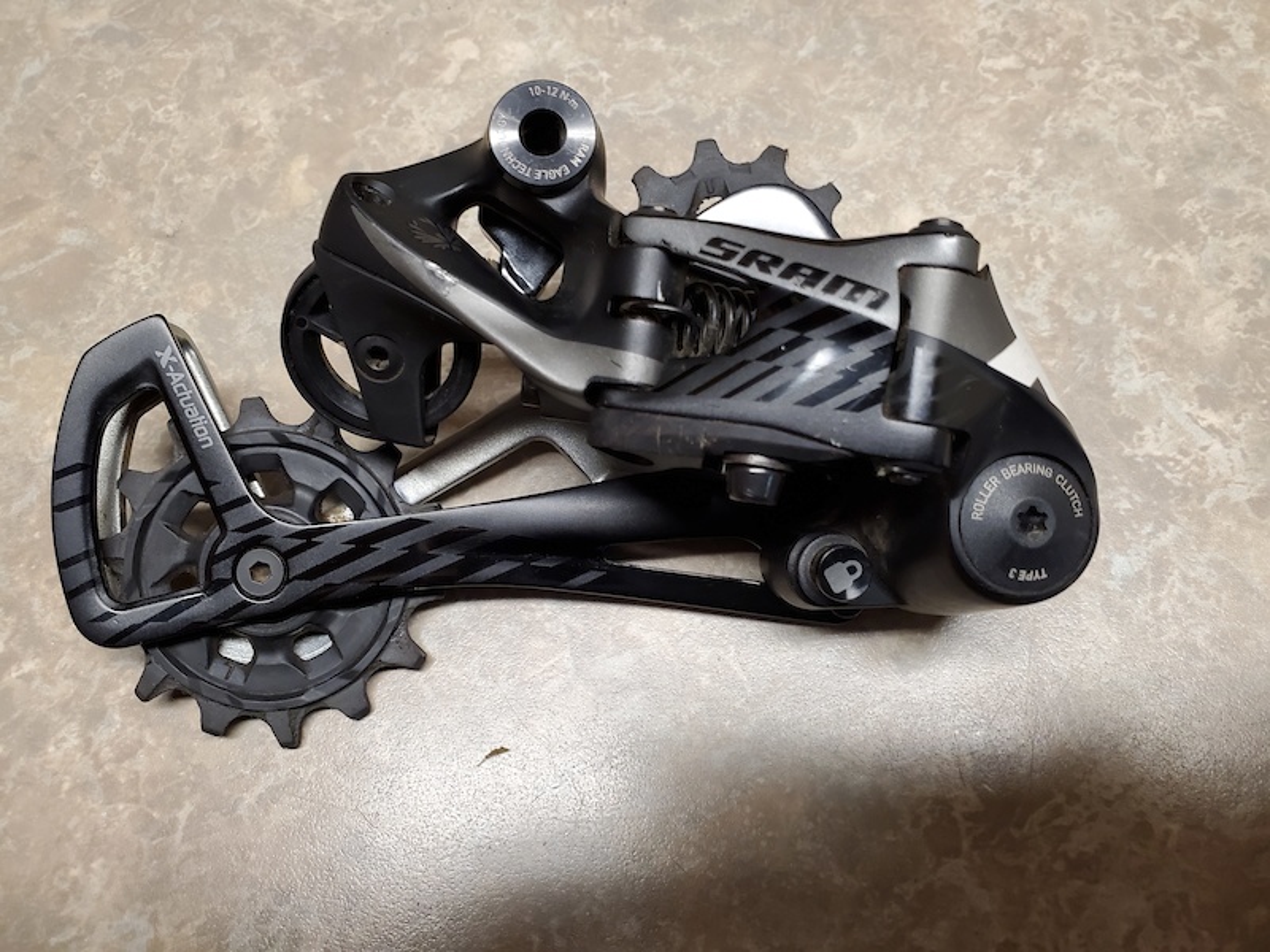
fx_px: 954
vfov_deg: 53.1
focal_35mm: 26
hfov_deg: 67.3
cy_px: 476
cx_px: 635
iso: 200
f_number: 2.4
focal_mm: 4.3
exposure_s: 1/40
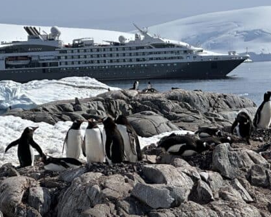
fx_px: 1404
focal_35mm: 175
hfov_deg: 11.0
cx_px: 157
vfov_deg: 8.8
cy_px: 93
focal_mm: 9
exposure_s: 1/2801
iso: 32
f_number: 2.8
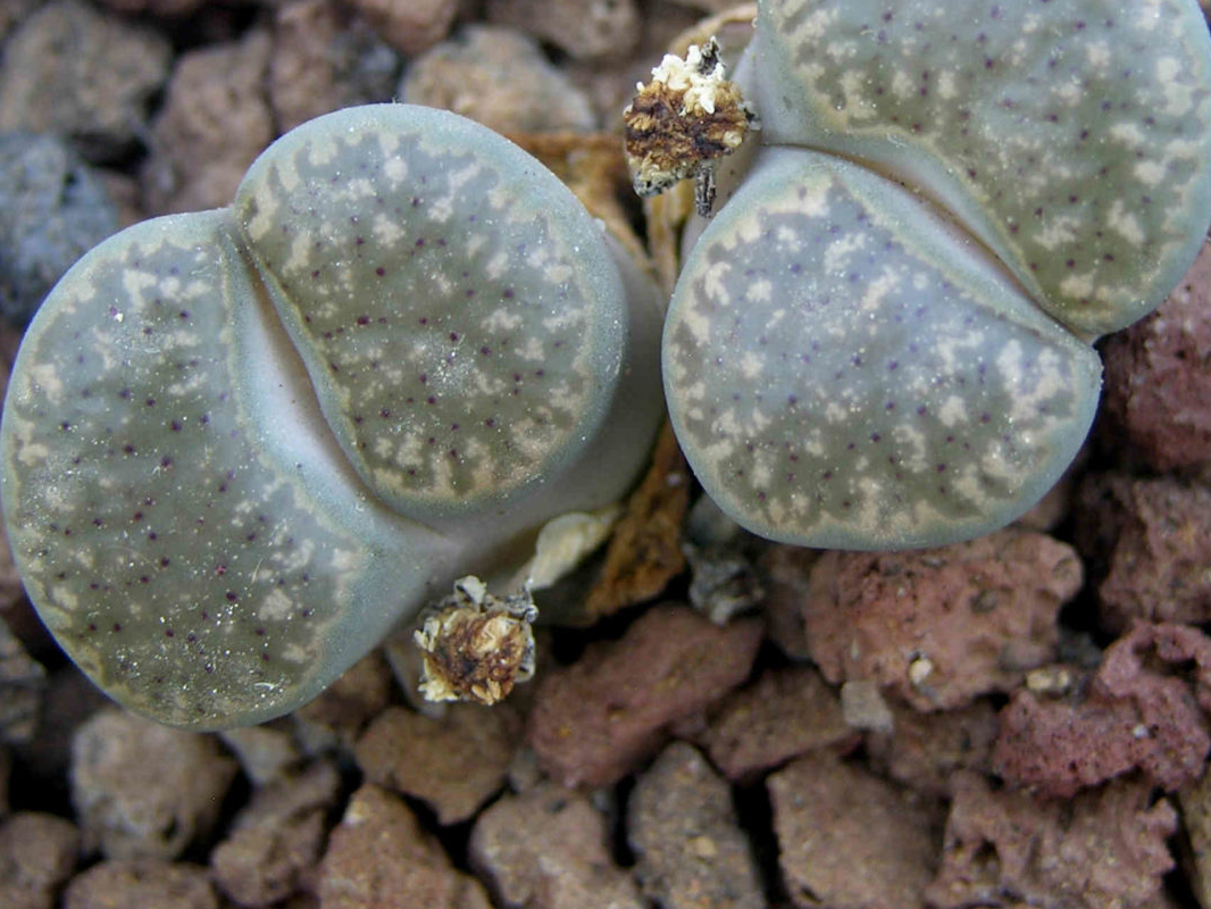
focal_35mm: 169
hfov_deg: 11.7
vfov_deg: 8.8
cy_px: 399
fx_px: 5914
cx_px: 769
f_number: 3.5
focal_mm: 22.3
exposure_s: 1/7.4
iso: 50
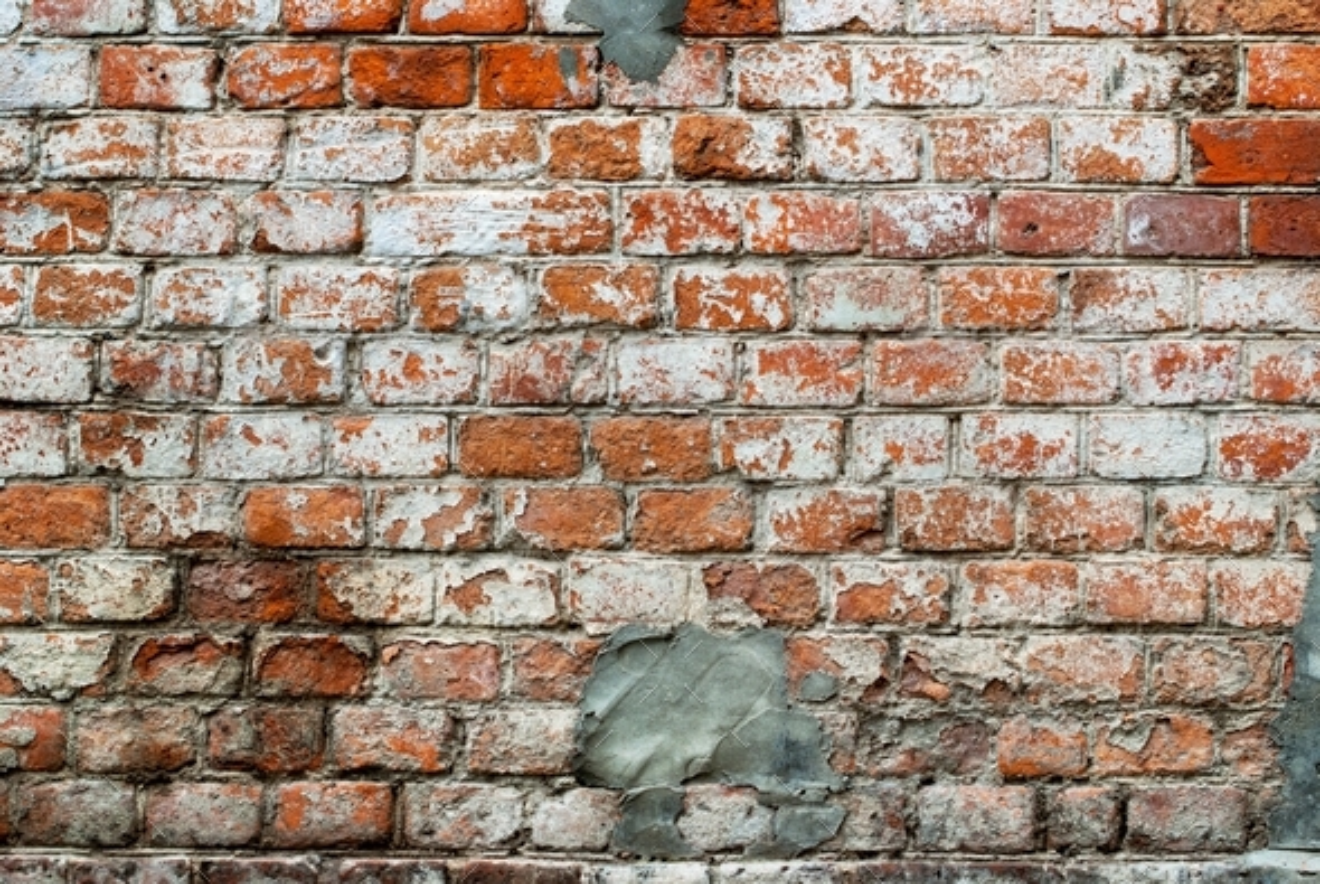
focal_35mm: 75
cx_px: 660
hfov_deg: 27.0
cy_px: 442
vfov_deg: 18.2
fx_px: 2753
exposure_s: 1/100
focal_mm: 50
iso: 200
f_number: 3.2
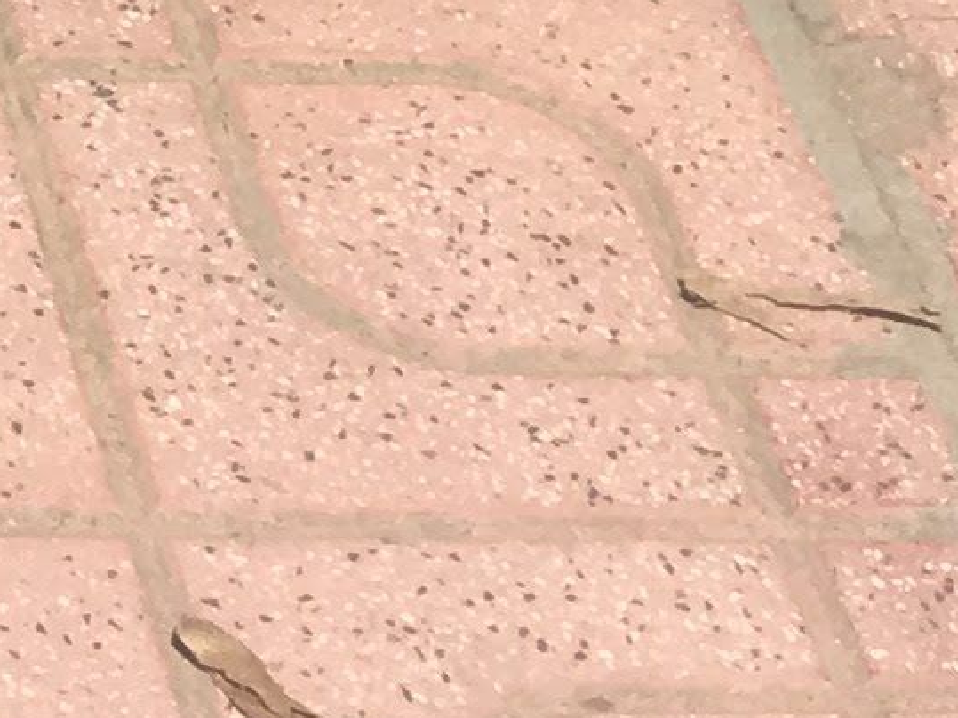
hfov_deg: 8.3
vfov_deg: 6.0
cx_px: -1399
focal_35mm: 217
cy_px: -1923
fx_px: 6004
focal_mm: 4.15
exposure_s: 1/1672
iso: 25
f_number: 2.2
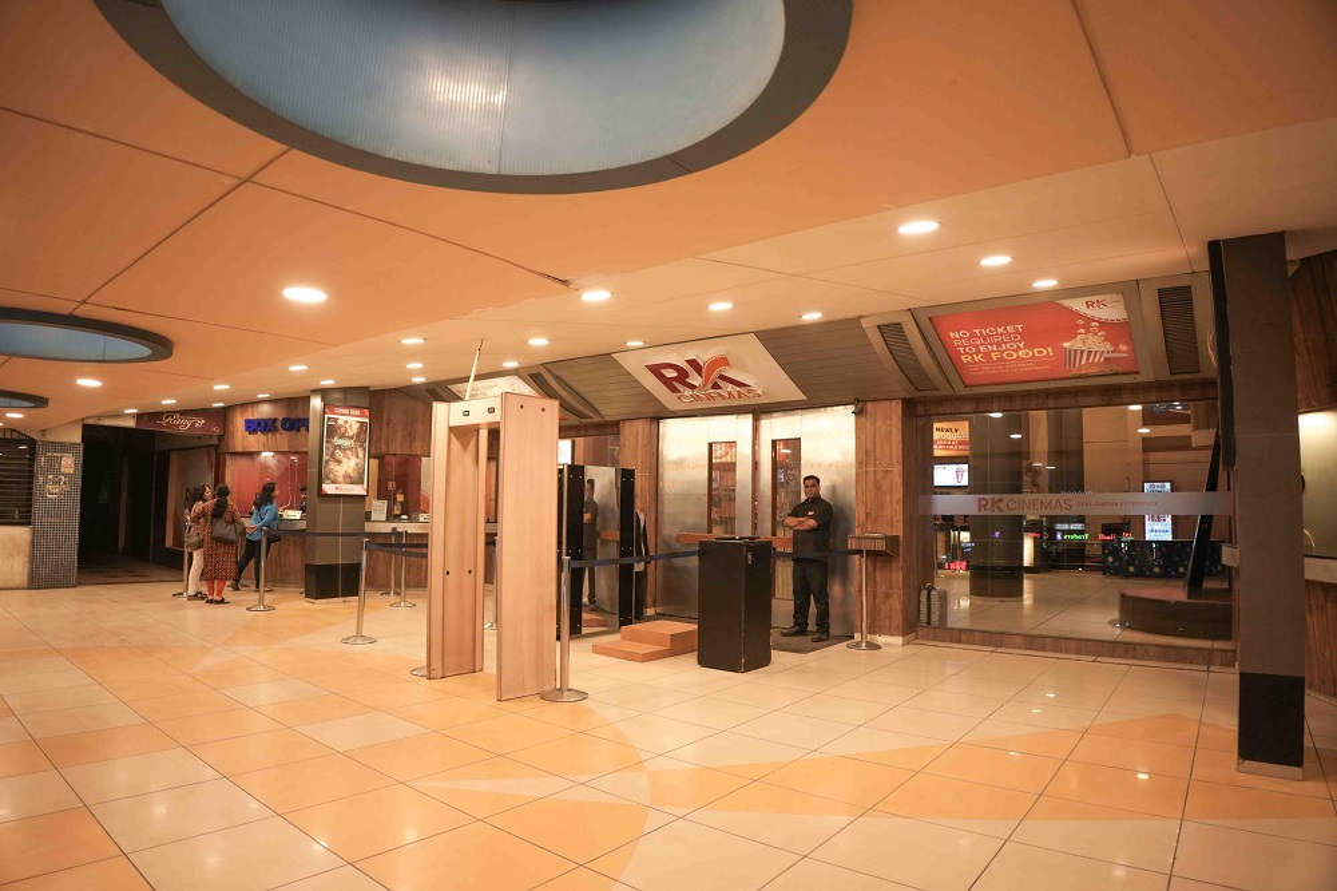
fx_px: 742
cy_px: 446
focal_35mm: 20
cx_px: 668
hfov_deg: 84.0
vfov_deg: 61.9
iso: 800
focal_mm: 20
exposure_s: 1/100
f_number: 2.8
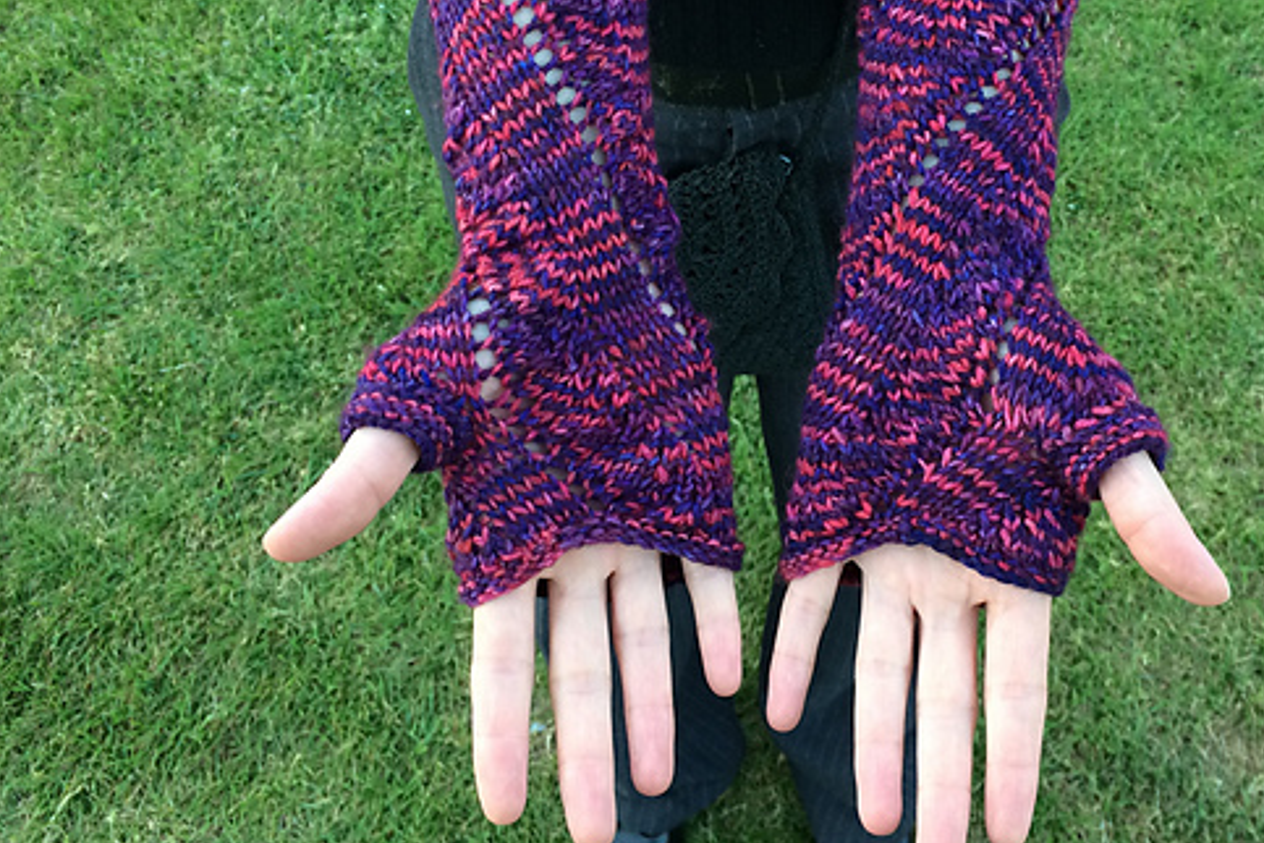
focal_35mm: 40
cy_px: 330
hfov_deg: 48.0
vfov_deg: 33.3
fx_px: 1404
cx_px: 798
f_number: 2.2
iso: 40
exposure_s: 1/30
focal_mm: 4.15
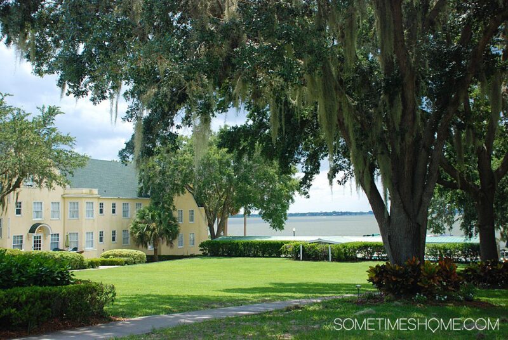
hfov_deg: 49.5
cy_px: 170
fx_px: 551
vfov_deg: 34.3
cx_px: 254
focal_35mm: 39
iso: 400
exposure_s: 1/500
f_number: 4
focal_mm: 26
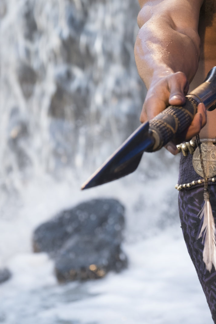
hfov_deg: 4.7
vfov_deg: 7.0
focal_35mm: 294
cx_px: 183
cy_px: 72
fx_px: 2645
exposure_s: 1/250
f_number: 5
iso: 800
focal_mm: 102.2
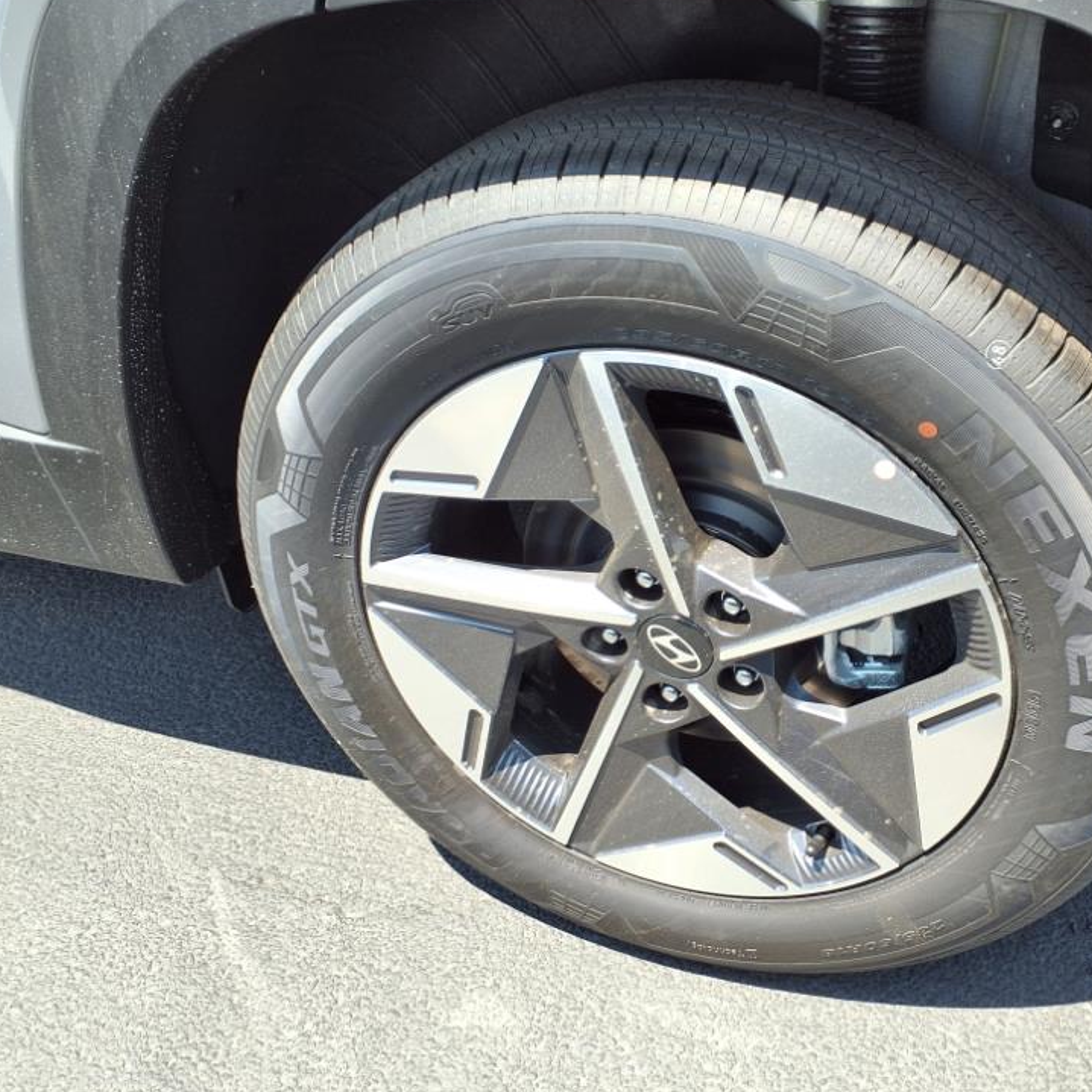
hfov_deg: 47.7
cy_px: 539
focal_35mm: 34
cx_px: 720
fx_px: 1213
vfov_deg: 48.4
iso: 40
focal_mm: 3.58
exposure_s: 1/357
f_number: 1.9
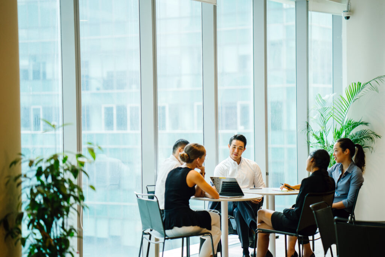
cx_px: 192
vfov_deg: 16.1
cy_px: 128
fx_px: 909
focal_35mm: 85
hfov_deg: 23.9
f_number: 1.8
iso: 250
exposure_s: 1/320
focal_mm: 85
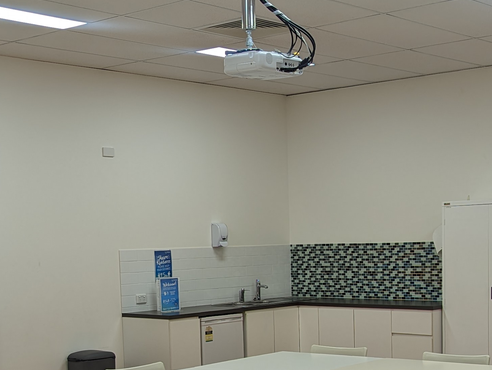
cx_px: 290
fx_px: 954
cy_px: 347
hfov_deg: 28.9
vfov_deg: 21.4
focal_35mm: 67
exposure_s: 1/100
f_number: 1.85
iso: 40
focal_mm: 6.81
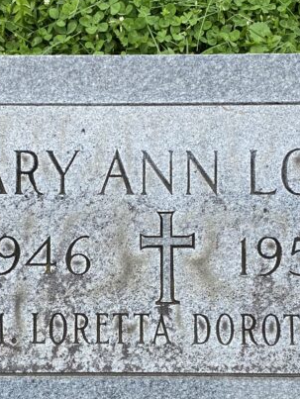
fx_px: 761
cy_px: 257
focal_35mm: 66
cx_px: 112
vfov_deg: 29.2
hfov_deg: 22.2
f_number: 1.8
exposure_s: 1/1431
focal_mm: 4.25
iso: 32
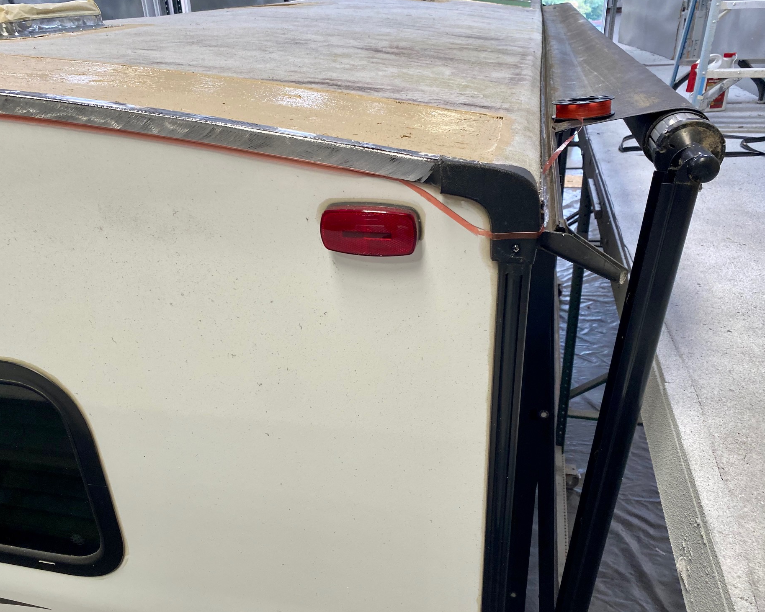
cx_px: 350
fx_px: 634
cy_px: 311
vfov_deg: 51.5
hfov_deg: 62.1
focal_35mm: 28
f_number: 1.8
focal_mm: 4.25
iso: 80
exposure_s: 1/120
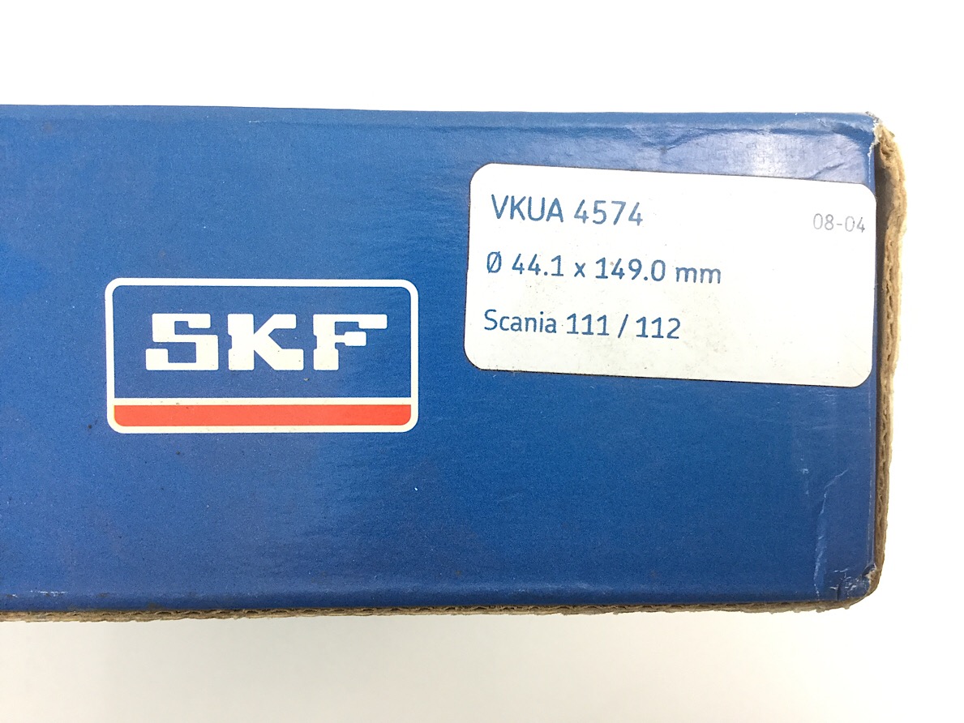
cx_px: 482
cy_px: 362
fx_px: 863
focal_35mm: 31
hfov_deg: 58.3
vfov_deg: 45.4
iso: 100
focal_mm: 3.3
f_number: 2.4
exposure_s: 1/33
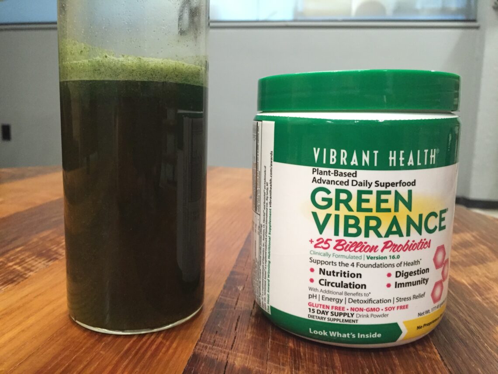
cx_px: 249
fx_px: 417
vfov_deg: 48.2
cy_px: 187
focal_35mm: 29
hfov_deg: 61.7
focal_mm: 4.15
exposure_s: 1/24
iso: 250
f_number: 2.2
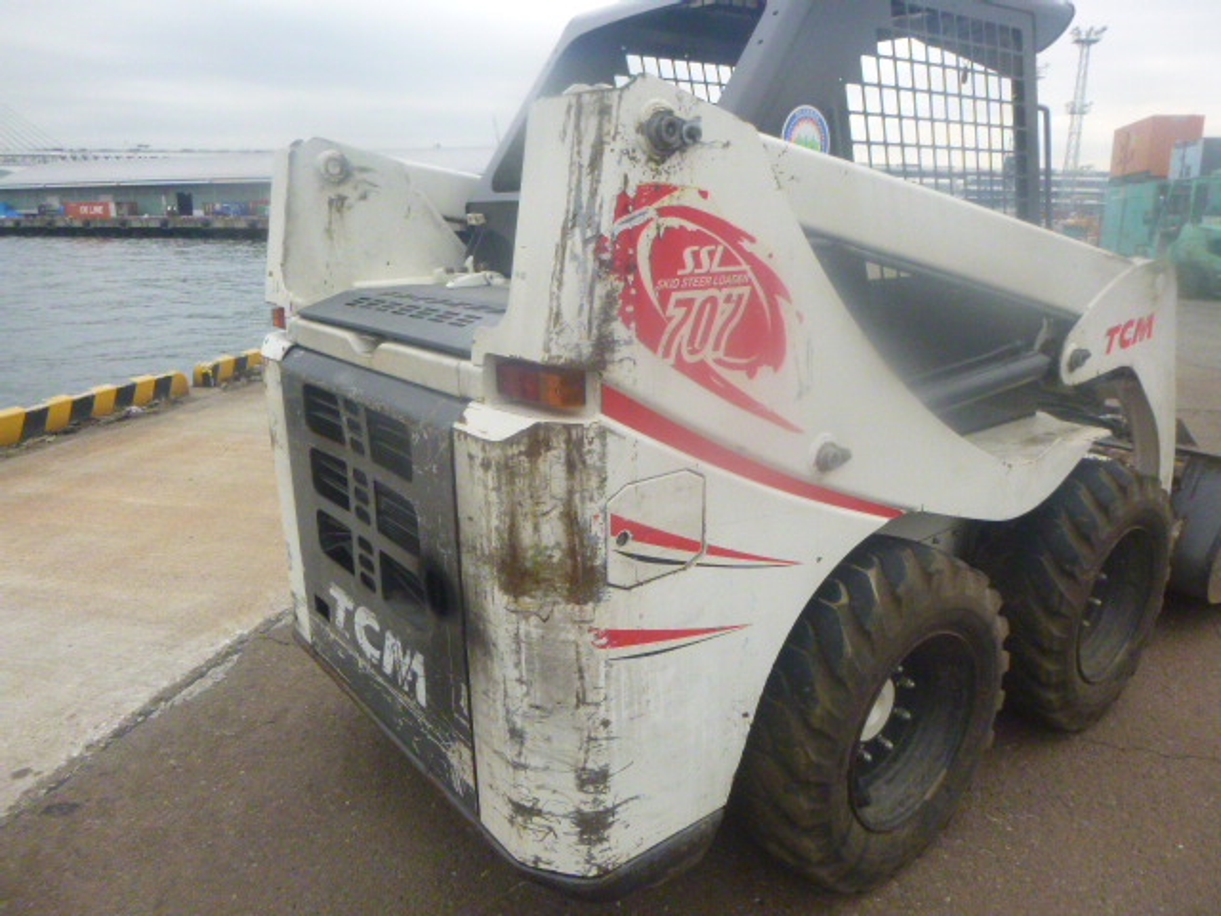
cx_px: 610
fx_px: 882
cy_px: 458
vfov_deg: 54.9
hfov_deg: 69.4
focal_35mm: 25
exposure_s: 1/800
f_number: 9
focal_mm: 4.5
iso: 400
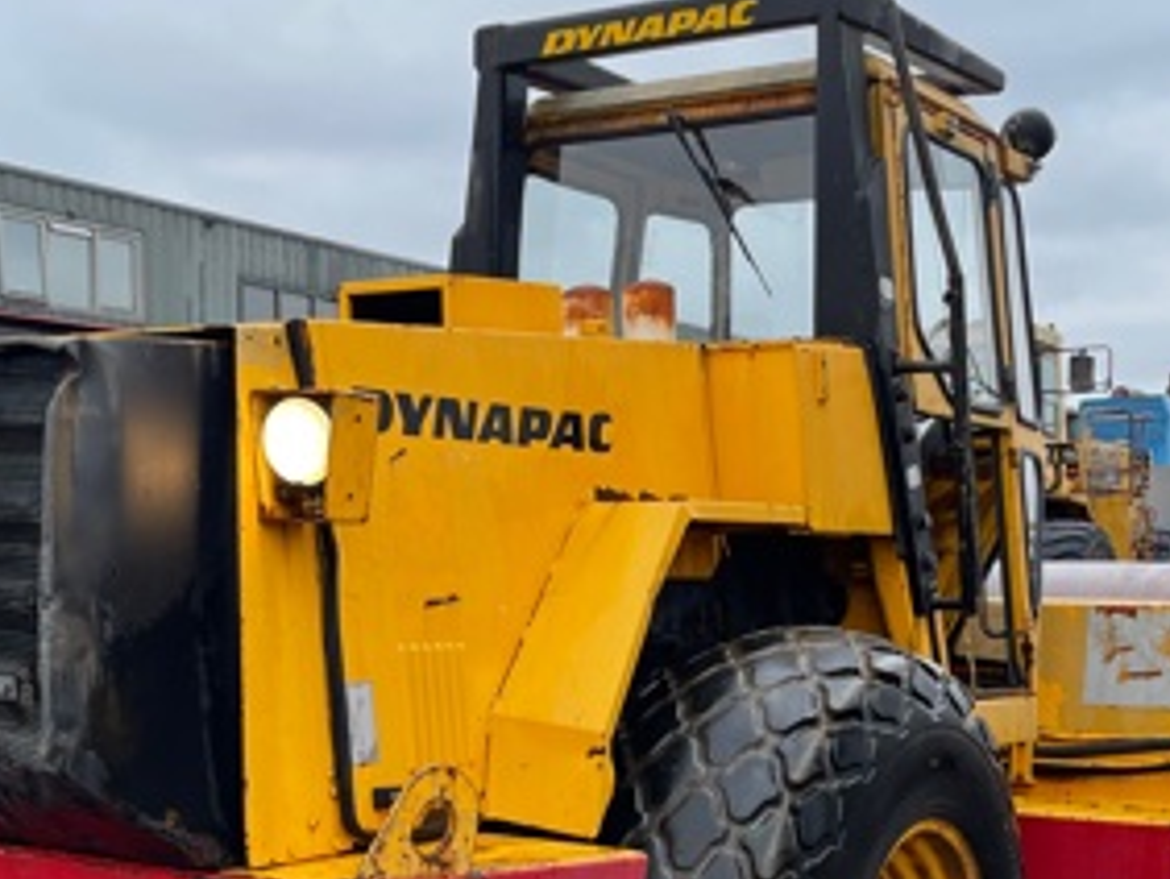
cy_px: 622
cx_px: 498
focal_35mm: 59
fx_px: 1996
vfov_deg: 24.7
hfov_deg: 32.6
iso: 32
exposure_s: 1/275
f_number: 1.6
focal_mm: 5.1
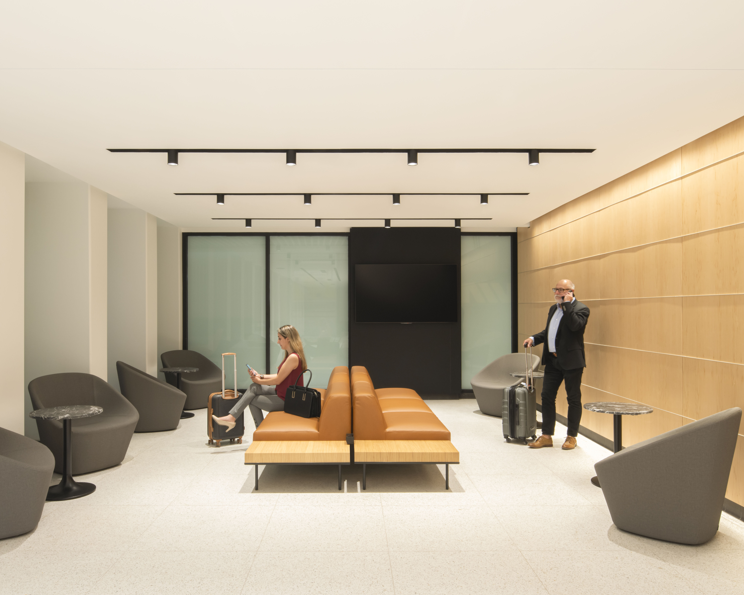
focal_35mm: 25
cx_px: 345
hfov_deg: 68.0
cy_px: 305
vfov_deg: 56.8
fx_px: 550
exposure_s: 2.5
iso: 31
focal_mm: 19
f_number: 20
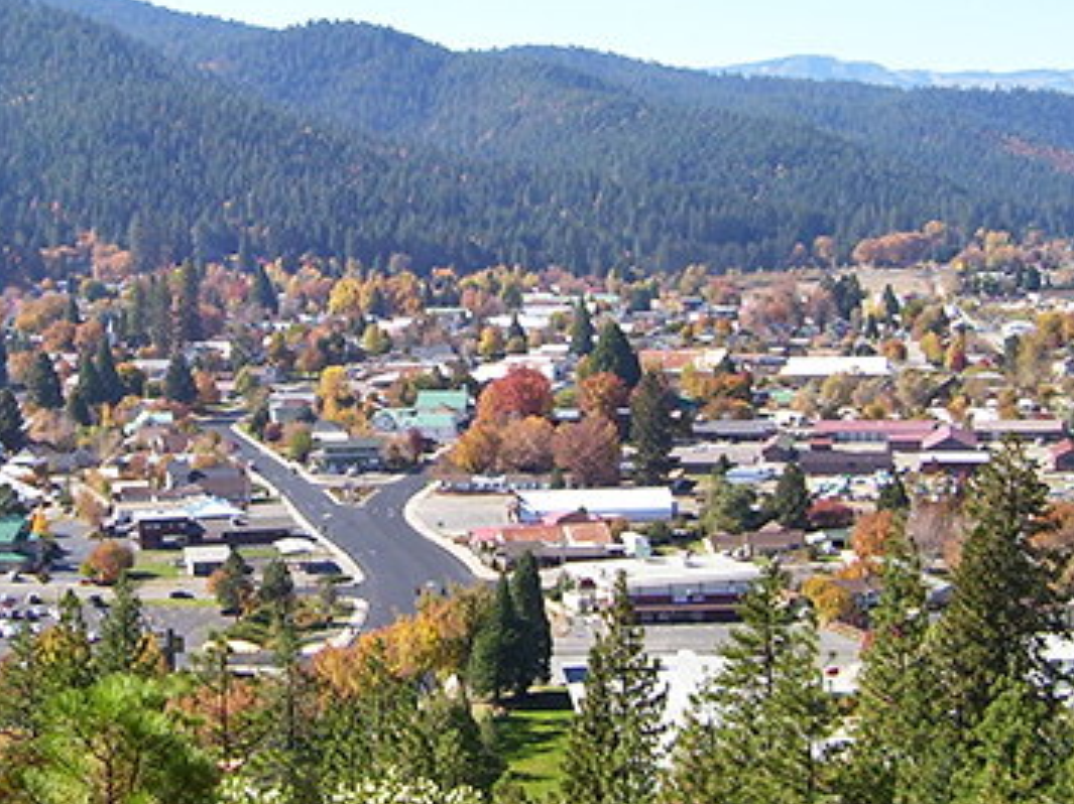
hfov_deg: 27.8
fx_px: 2140
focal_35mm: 69
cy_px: 224
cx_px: 275
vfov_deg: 21.2
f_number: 4.8
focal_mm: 6
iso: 80
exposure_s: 1/250
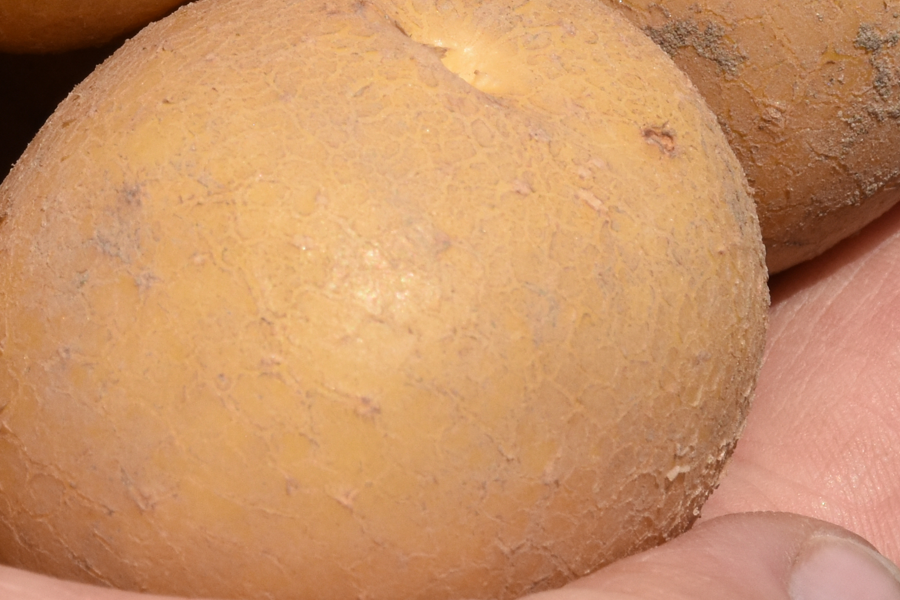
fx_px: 7300
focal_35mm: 292
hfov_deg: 7.0
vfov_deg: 4.7
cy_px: -320
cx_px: -130
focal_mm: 60
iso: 400
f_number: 13
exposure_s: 1/800
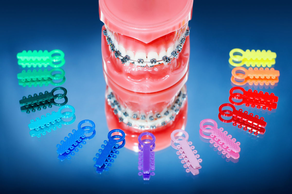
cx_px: 146
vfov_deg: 18.2
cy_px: 97
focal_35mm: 75
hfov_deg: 27.0
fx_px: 608
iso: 100
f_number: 4.5
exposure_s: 1/125
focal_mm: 50
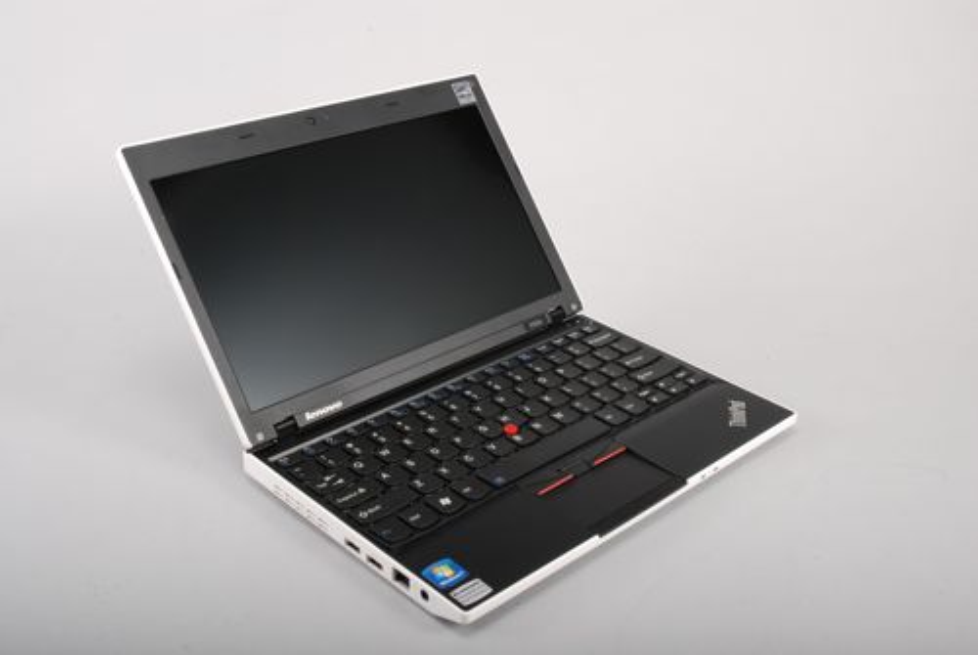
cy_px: 328
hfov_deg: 44.9
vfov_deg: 30.9
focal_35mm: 44
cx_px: 489
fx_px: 1183
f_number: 18
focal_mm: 29
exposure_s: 1/200
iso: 200
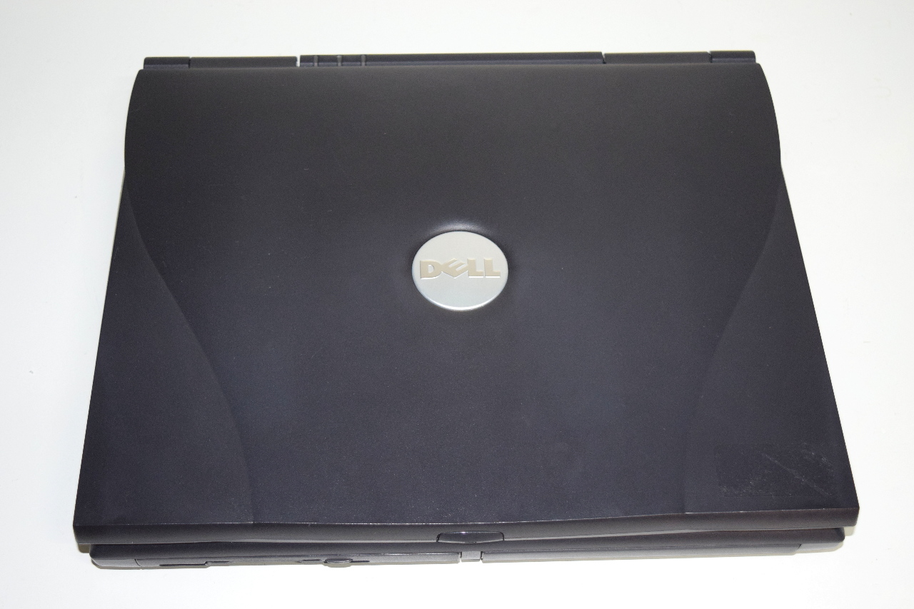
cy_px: 304
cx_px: 457
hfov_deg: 36.9
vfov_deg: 25.1
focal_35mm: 54
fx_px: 1371
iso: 1250
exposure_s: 1/60
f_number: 4.8
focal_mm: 36
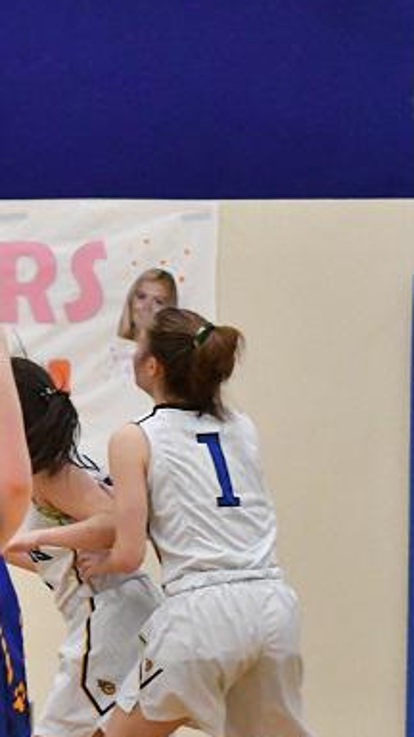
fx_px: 8001
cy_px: 238
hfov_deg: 2.9
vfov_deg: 5.3
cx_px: -399
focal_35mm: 410
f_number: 4.8
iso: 7200
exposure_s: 1/500
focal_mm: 98
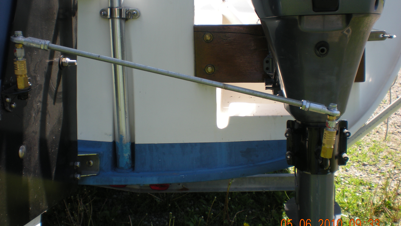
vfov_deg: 28.3
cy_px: 103
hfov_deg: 48.4
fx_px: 447
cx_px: 202
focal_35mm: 42
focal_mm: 6.3
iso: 64
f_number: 4.6
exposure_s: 1/161
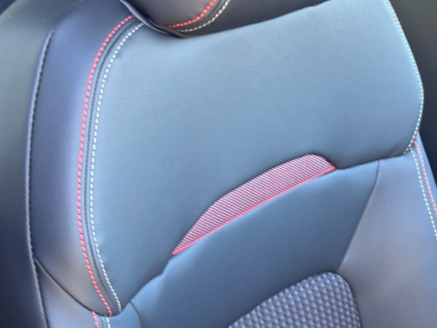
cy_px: 159
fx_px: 1086
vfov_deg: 17.2
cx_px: 375
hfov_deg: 22.3
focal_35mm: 86
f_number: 1.78
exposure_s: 1/60
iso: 100
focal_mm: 6.86
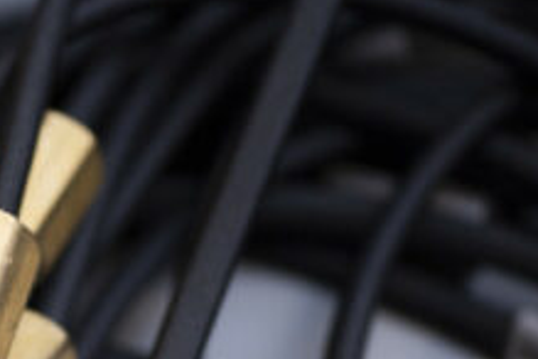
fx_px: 3437
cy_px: 361
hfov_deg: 8.9
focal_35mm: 230
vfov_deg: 6.0
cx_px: 52
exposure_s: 1/60
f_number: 3
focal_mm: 105
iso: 100
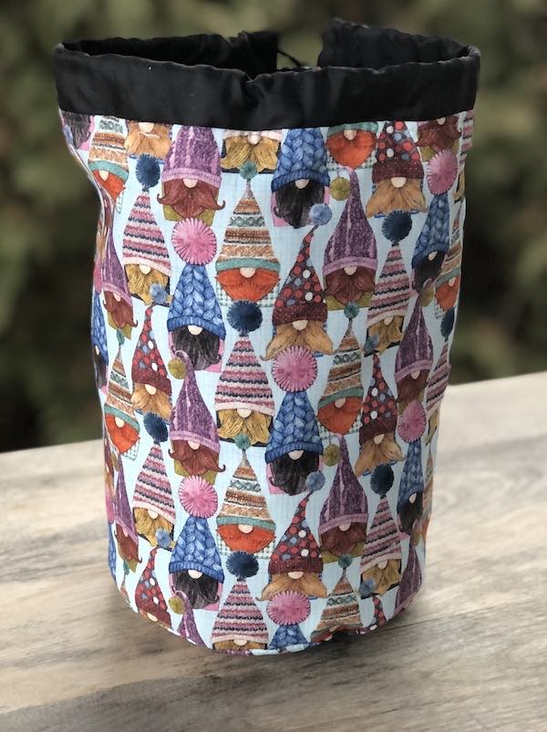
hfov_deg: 25.6
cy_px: 366
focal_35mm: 57
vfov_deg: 33.8
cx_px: 274
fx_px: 1204
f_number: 2.8
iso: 50
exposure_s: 1/30
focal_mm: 6.6
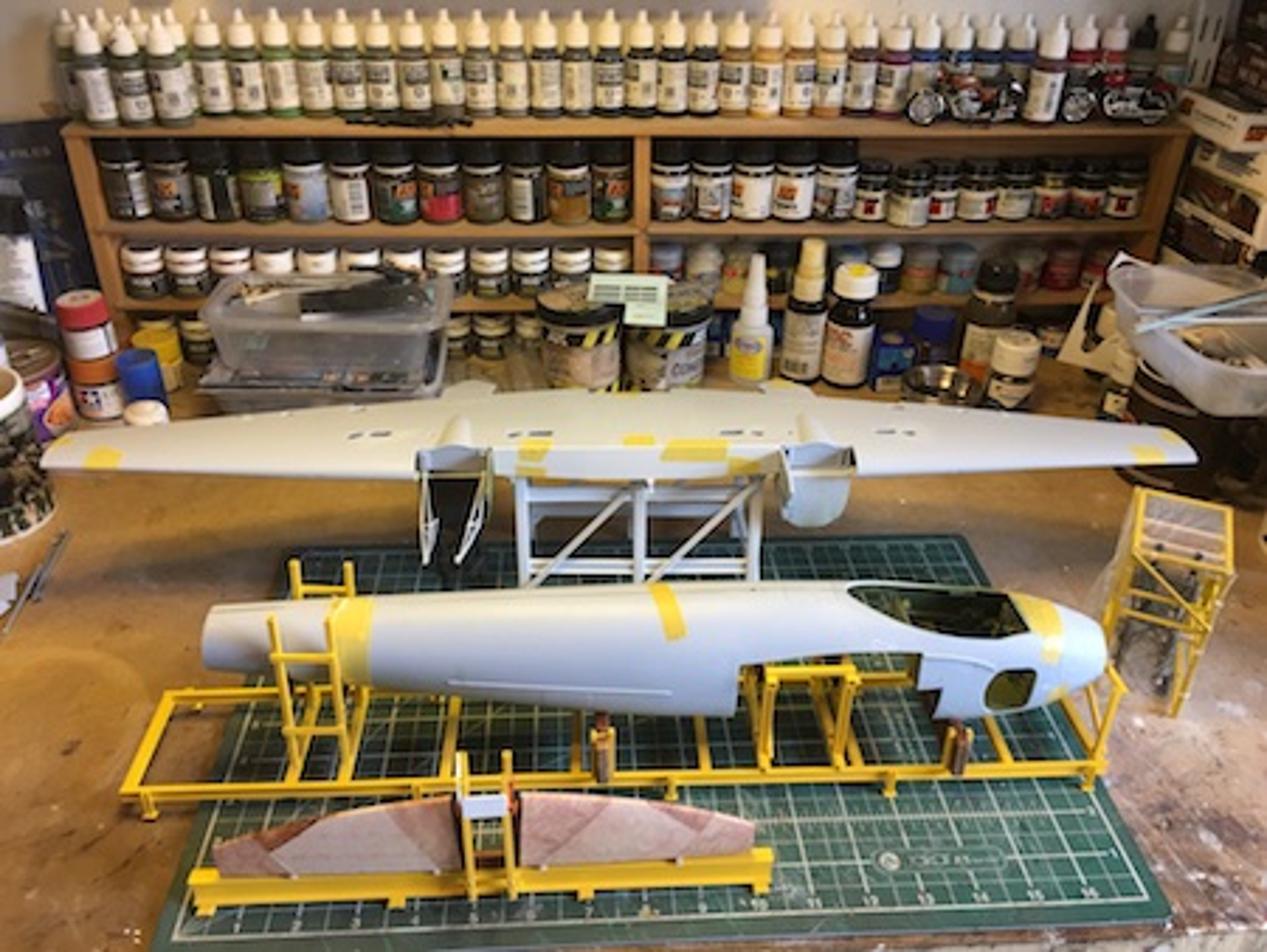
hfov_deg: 61.6
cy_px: 476
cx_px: 634
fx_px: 1062
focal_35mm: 29
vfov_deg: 48.3
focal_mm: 4.15
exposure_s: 1/17
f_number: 2.2
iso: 32
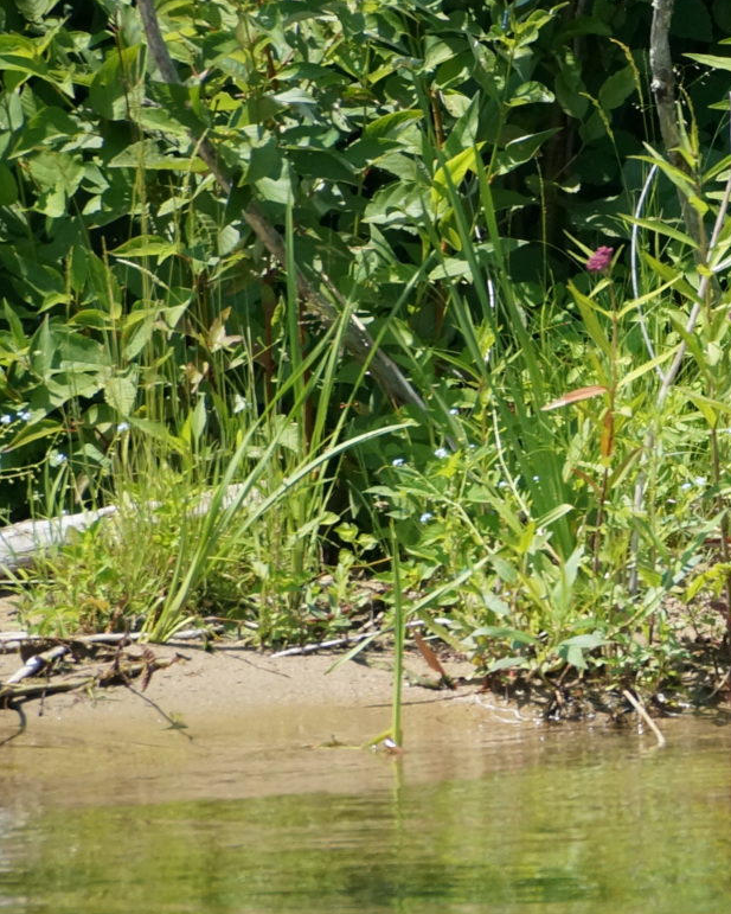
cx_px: 1022
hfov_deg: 1.4
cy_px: 404
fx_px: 30283
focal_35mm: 1120
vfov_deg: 1.7
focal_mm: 300
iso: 640
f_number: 5.6
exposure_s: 1/2000
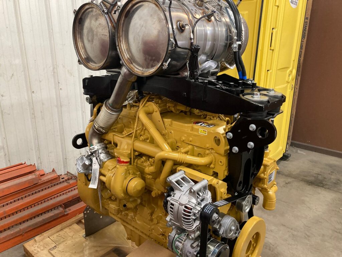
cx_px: 171
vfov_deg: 49.7
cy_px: 128
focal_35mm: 28
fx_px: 277
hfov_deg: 63.4
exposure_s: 1/60
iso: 250
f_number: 1.8
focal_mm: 3.99
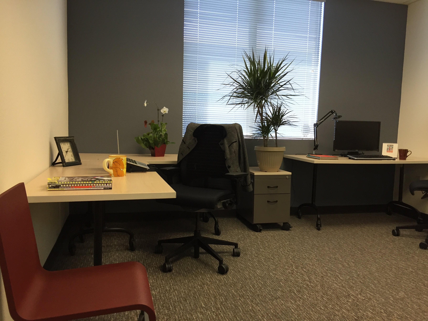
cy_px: 160
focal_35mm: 29
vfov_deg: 48.2
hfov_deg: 61.7
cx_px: 214
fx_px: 359
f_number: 2.2
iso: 50
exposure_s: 1/30
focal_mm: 4.15
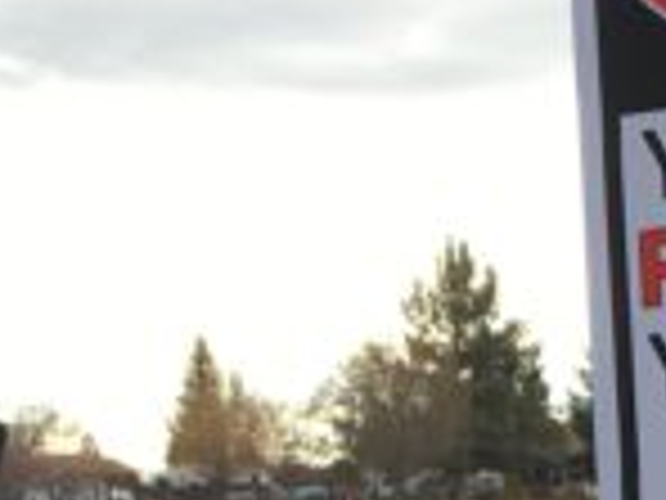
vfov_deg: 9.4
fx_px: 2886
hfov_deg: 13.1
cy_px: 901
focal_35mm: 150
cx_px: 432
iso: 25
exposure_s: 1/375
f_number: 2.2
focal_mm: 4.15
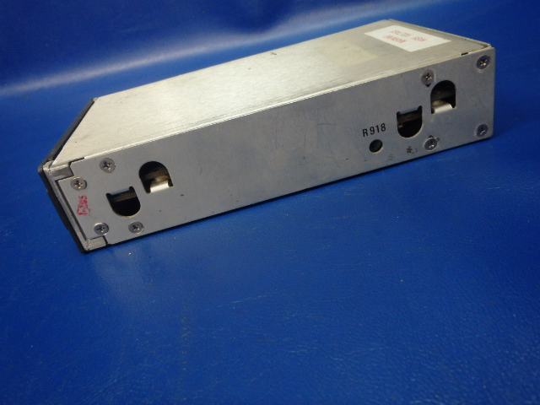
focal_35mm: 28
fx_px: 437
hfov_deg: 63.4
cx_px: 270
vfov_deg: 49.7
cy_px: 202
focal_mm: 5
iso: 500
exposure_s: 1/30
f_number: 3.9
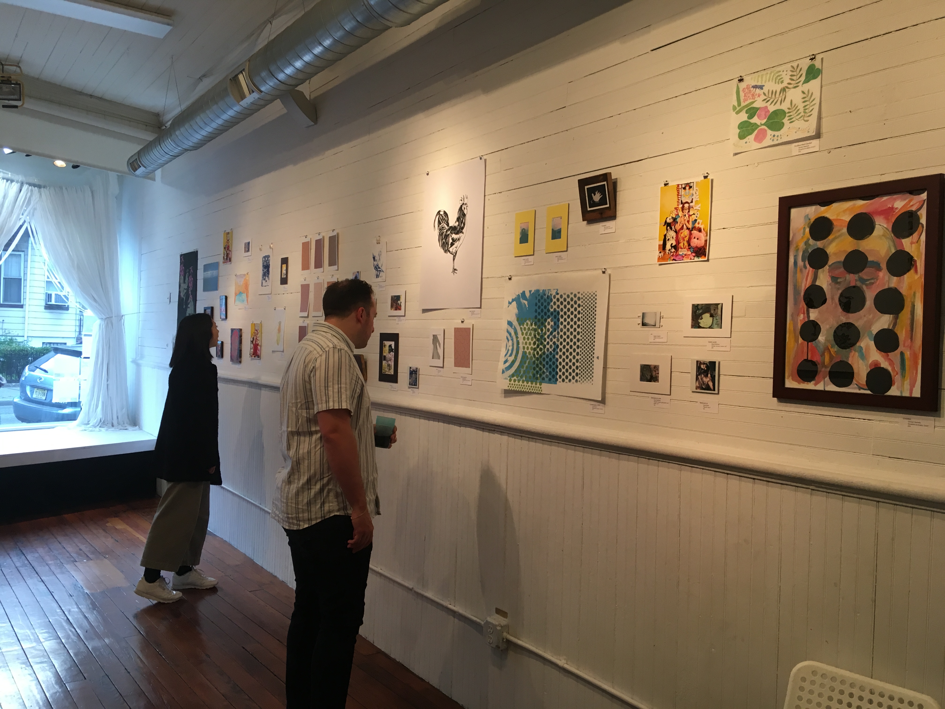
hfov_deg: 61.7
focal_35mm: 29
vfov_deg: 48.2
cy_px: 354
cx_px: 472
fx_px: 792
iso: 64
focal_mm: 4.15
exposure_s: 1/30
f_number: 2.2
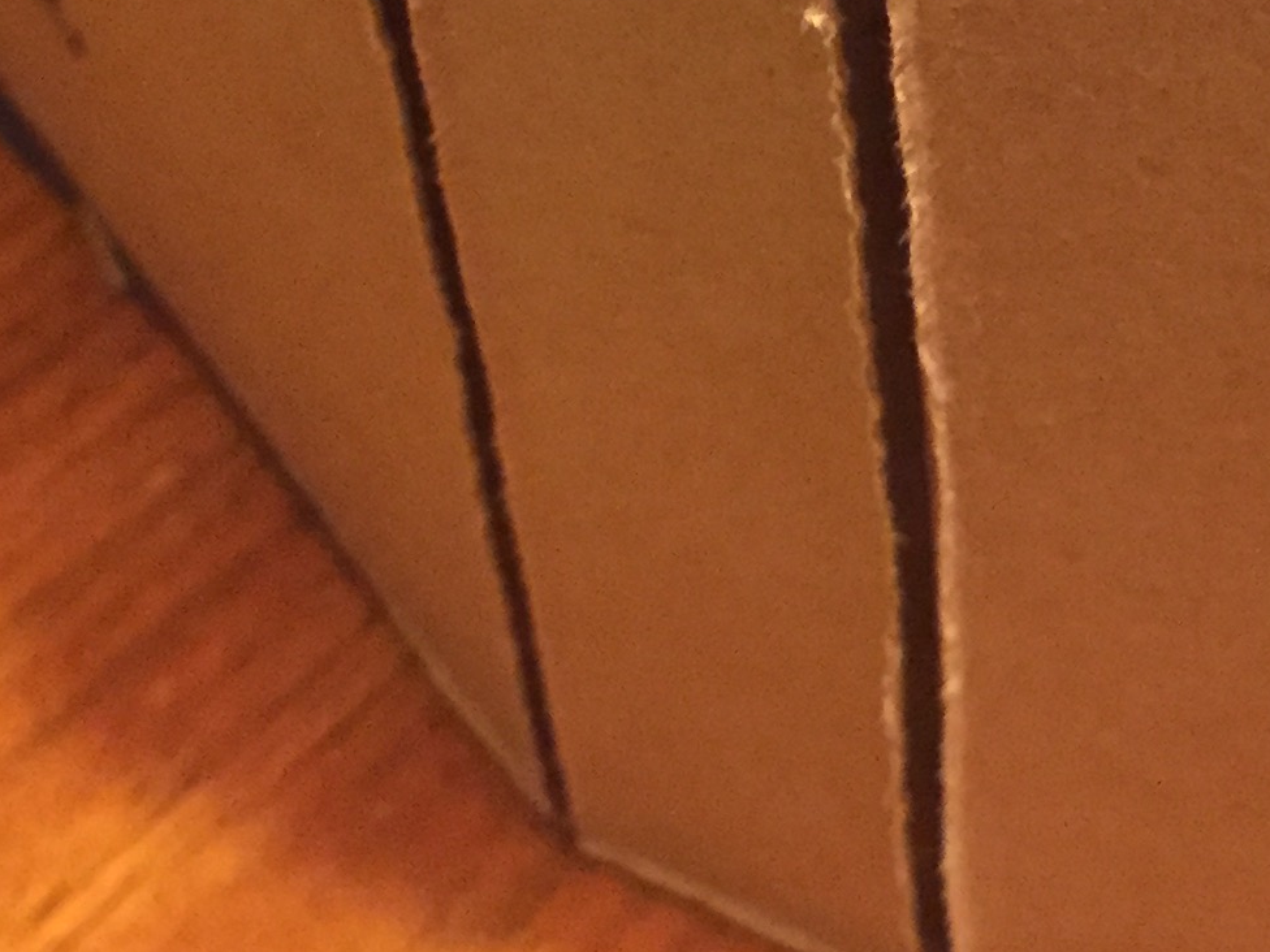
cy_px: 53
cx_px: 971
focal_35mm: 97
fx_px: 3559
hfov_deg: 20.1
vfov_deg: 15.0
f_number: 2.2
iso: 500
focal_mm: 4.15
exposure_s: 1/15
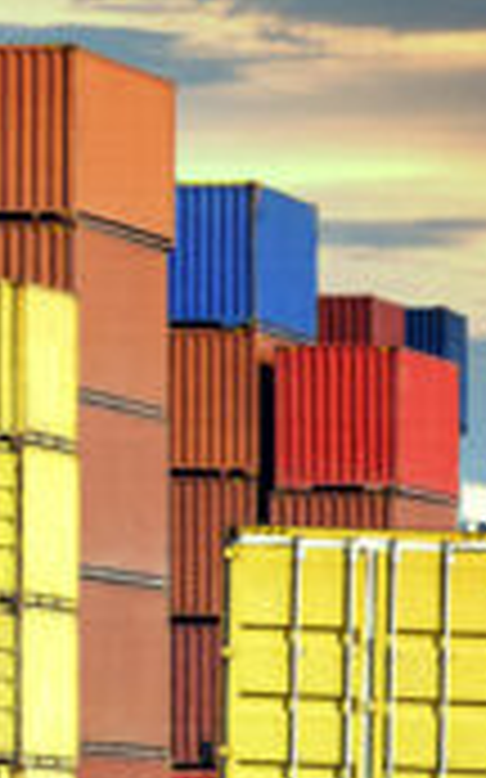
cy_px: 133
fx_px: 15844
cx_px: -810
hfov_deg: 1.7
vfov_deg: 2.8
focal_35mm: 747
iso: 400
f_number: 13
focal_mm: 165
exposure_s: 1/400
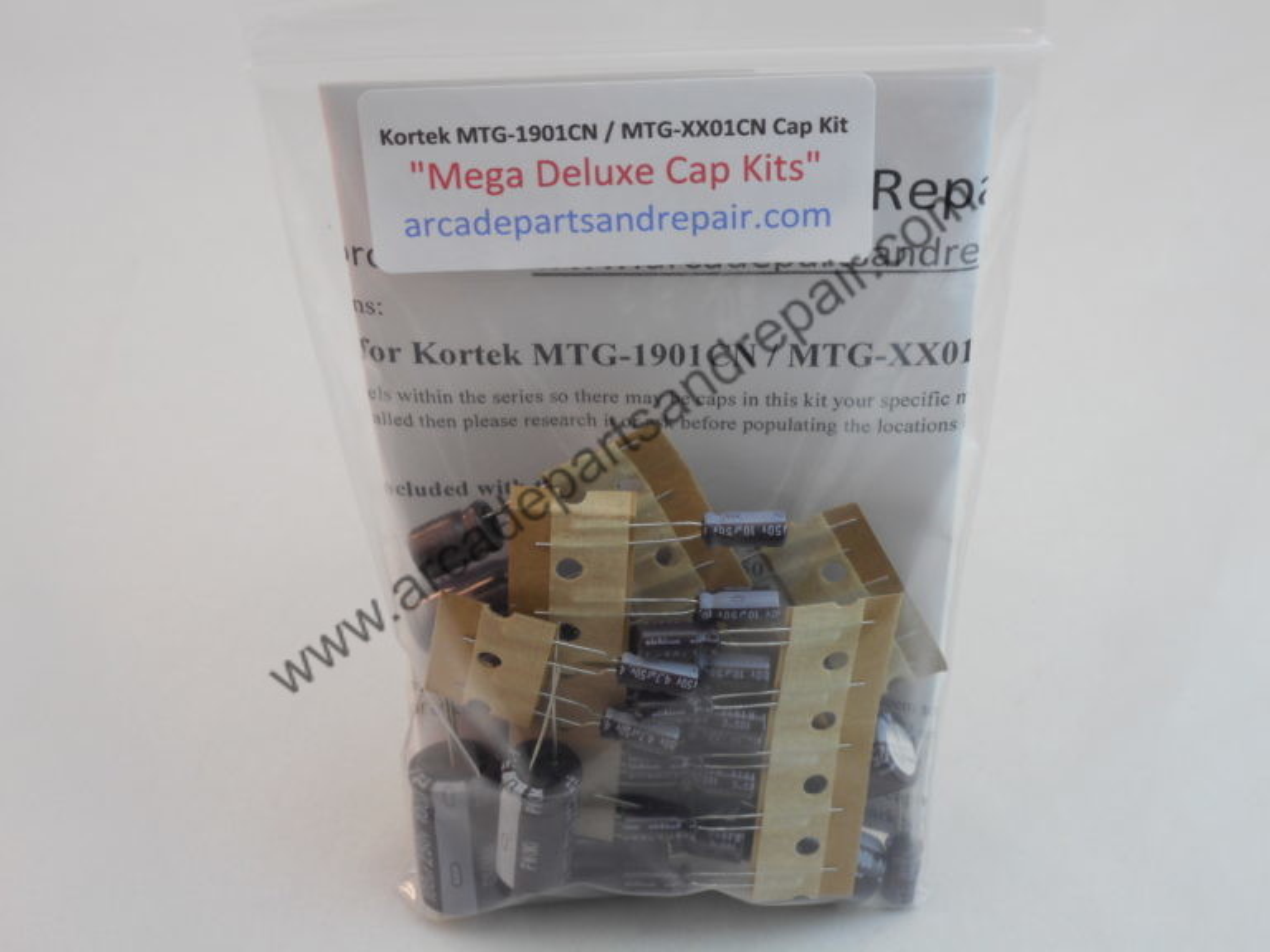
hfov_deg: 37.5
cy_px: 476
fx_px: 1871
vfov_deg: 28.6
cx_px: 635
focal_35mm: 51
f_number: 4.9
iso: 140
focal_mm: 9.1
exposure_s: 1/30
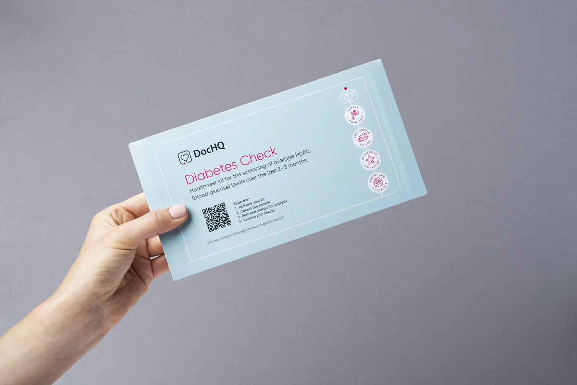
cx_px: 288
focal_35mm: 49
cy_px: 192
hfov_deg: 40.3
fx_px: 785
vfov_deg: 27.5
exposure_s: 1/200
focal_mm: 49
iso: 100
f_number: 14
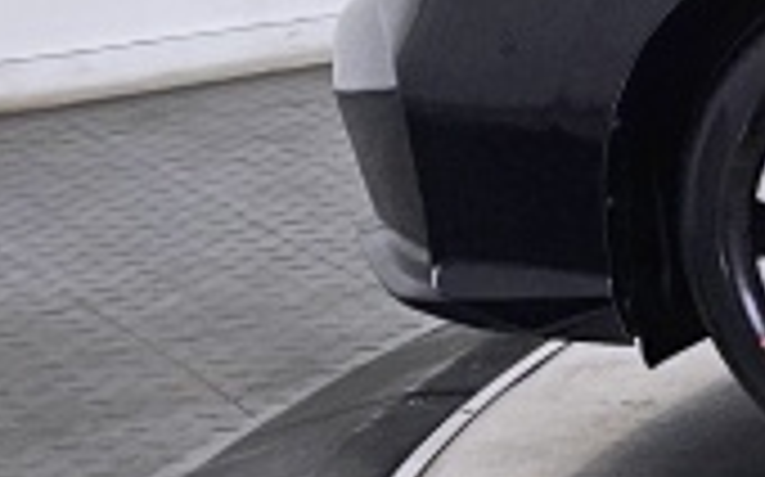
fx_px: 3063
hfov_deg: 10.4
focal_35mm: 147
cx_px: 2259
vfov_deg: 8.9
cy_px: 238
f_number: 1.7
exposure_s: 1/120
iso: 1000
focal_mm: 6.3
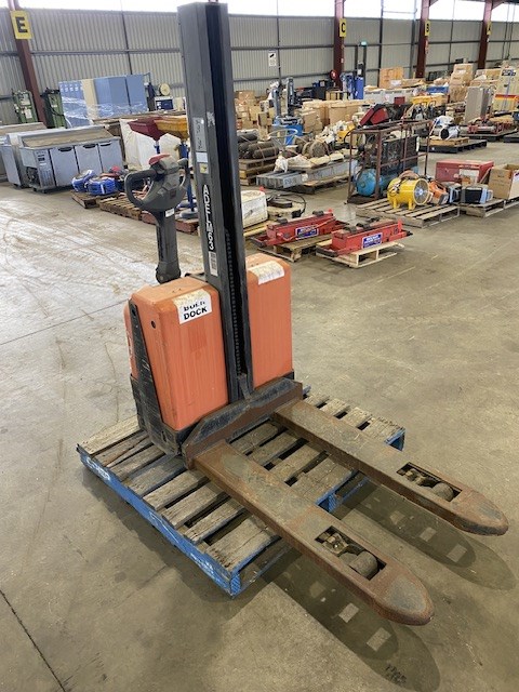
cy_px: 346
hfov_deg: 53.1
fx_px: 520
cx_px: 260
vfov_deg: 67.3
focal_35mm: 26
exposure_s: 1/60
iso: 250
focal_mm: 4.25
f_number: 1.8
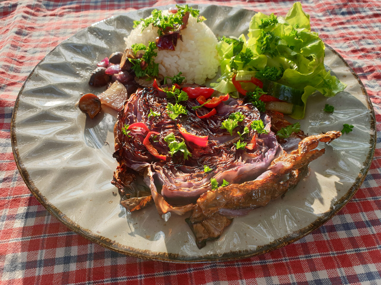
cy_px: 142
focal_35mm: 26
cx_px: 190
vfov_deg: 53.1
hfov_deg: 67.3
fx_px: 286
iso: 50
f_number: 2.4
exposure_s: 1/156
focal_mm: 4.3
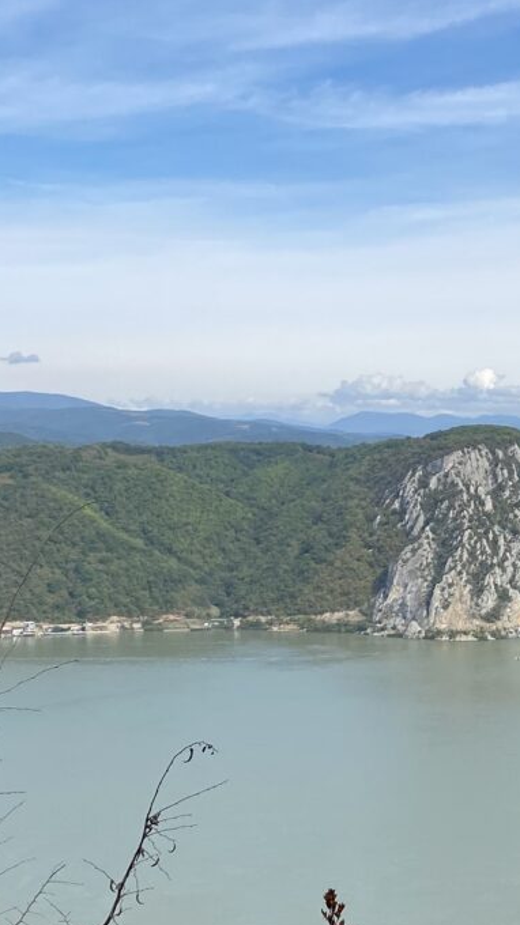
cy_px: 563
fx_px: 1570
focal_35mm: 64
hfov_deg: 18.3
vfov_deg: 32.7
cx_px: 539
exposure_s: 1/3300
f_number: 1.8
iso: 32
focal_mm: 4.25
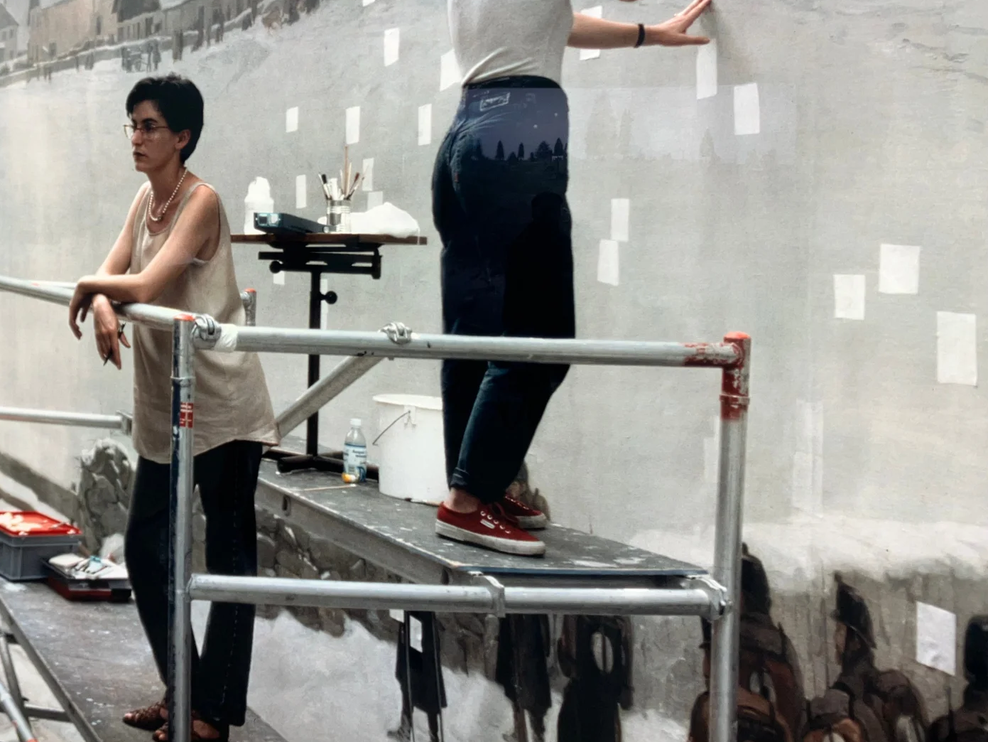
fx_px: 1256
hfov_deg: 41.3
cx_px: 214
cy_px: 259
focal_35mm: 44
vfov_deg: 32.7
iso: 20
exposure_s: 1/112
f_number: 1.8
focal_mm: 3.99
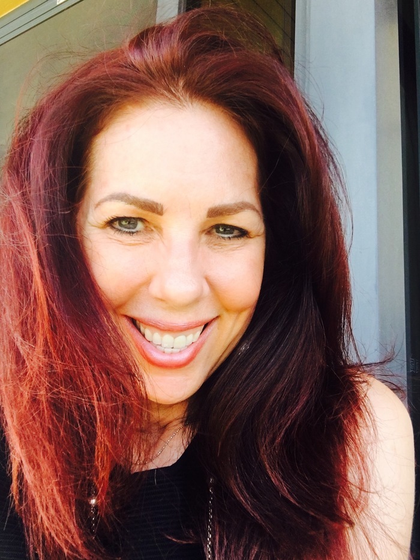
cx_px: 210
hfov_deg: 45.5
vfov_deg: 58.3
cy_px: 280
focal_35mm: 31
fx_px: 501
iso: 32
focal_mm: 2.65
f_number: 2.2
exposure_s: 1/128
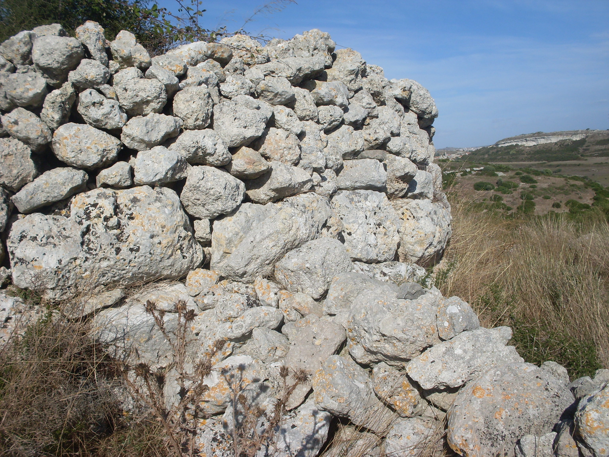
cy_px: 228
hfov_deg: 49.0
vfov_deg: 37.7
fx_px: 669
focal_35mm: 38
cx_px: 304
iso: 80
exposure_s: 1/350
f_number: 8.4
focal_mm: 6.3
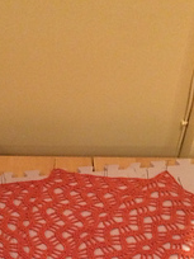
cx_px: 91
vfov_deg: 24.9
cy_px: 306
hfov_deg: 20.7
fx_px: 531
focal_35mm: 71
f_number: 2.2
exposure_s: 1/15
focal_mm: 4.15
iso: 320
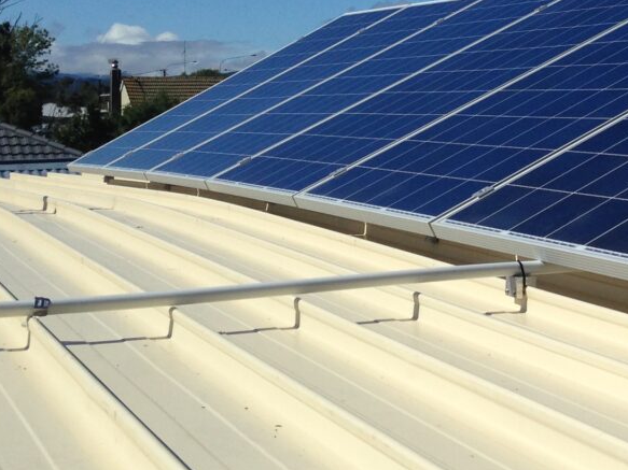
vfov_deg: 16.9
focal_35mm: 87
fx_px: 1578
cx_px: 632
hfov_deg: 21.7
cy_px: 137
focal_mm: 4.12
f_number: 2.4
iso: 50
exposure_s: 1/4525
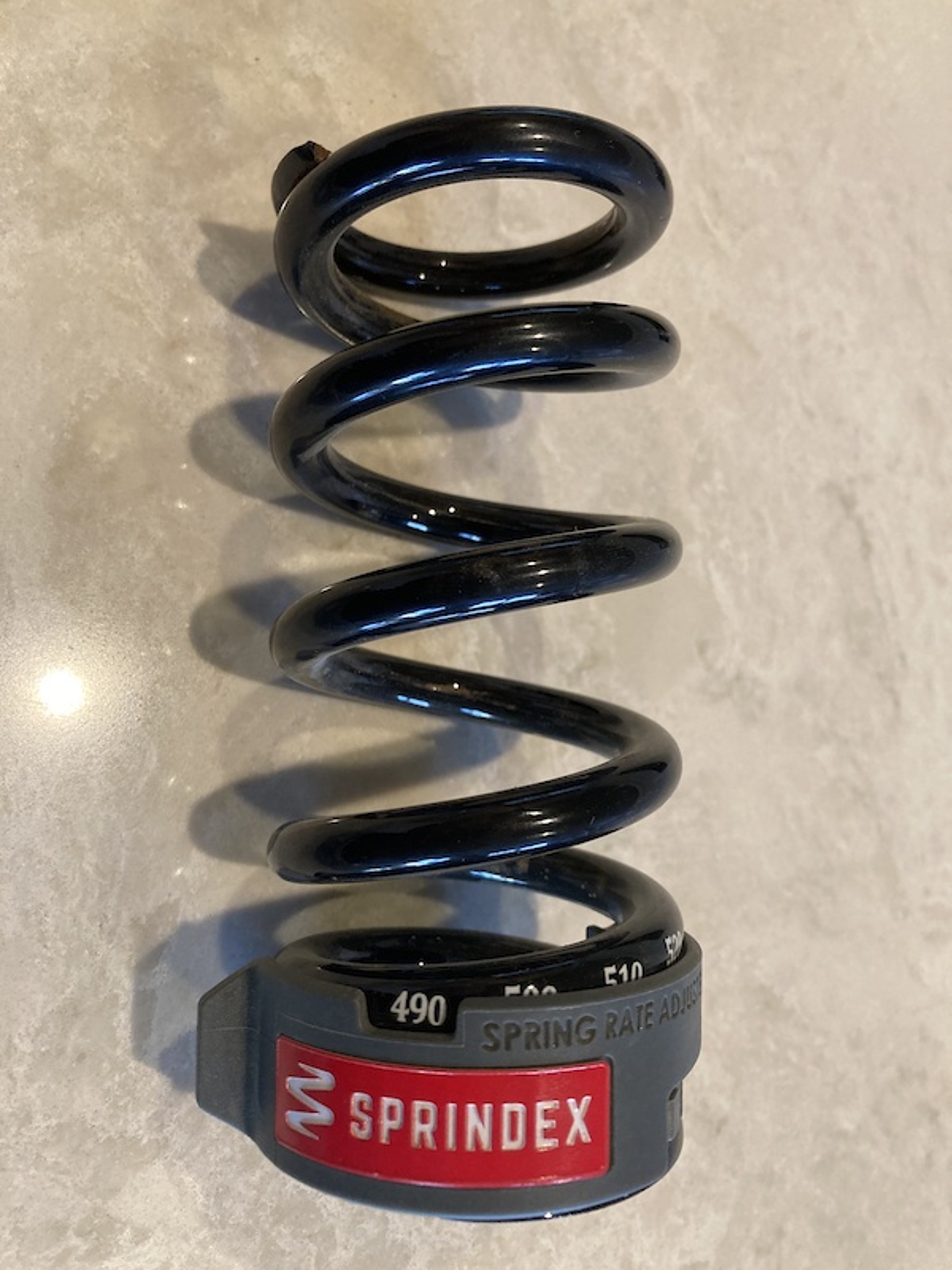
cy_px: 635
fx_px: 1027
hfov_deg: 49.7
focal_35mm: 28
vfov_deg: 63.4
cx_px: 476
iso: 200
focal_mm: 3.99
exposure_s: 1/60
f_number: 1.8
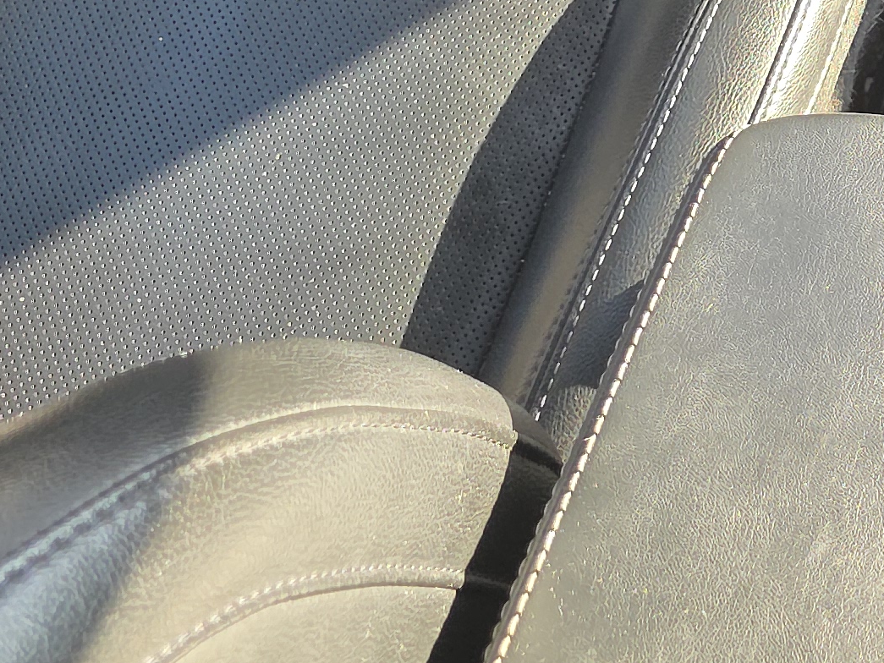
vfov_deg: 14.6
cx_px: 1135
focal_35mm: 88
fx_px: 2248
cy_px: -559
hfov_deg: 20.4
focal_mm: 6.3
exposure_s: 1/180
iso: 50
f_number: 1.7
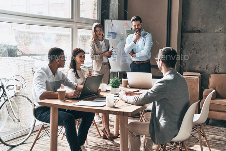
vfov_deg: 27.0
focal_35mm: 50
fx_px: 314
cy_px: 76
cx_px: 113
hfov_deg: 39.6
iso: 320
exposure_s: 1/200
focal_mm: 50
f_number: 3.5
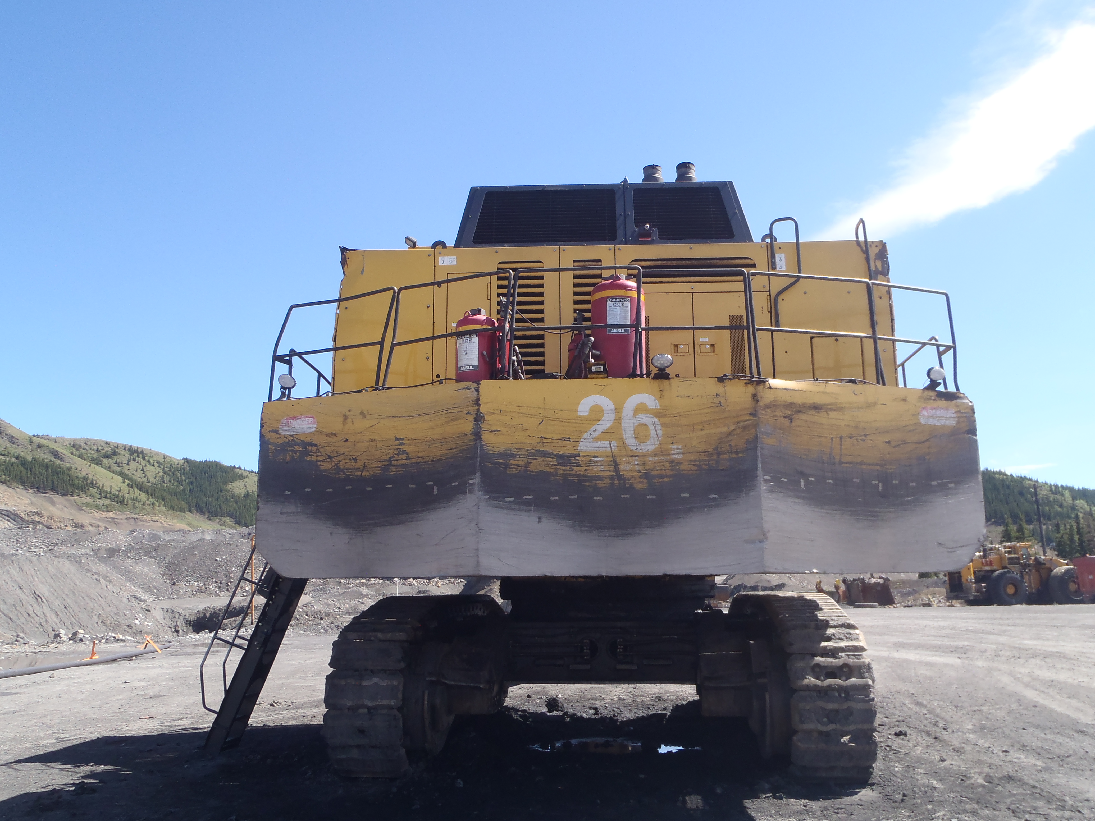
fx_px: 917
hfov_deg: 61.7
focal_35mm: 29
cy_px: 415
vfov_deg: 48.2
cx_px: 557
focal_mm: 5
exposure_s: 1/320
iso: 80
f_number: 4.5
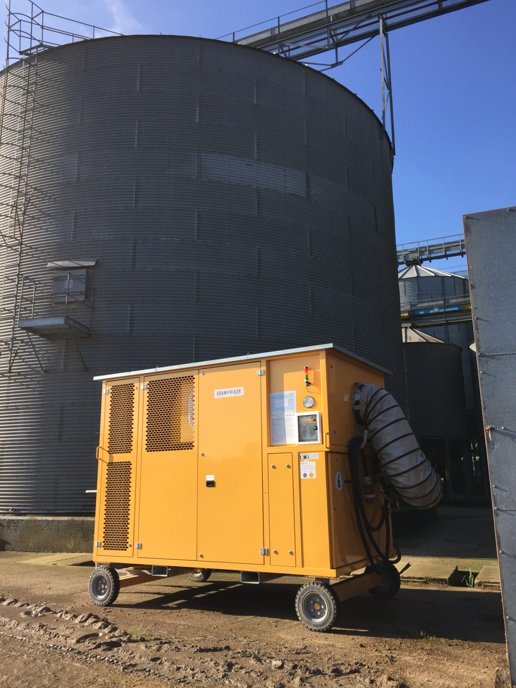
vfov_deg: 61.7
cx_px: 258
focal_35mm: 29
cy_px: 344
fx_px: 576
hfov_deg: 48.2
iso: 32
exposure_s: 1/964
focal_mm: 4.15
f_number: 2.2
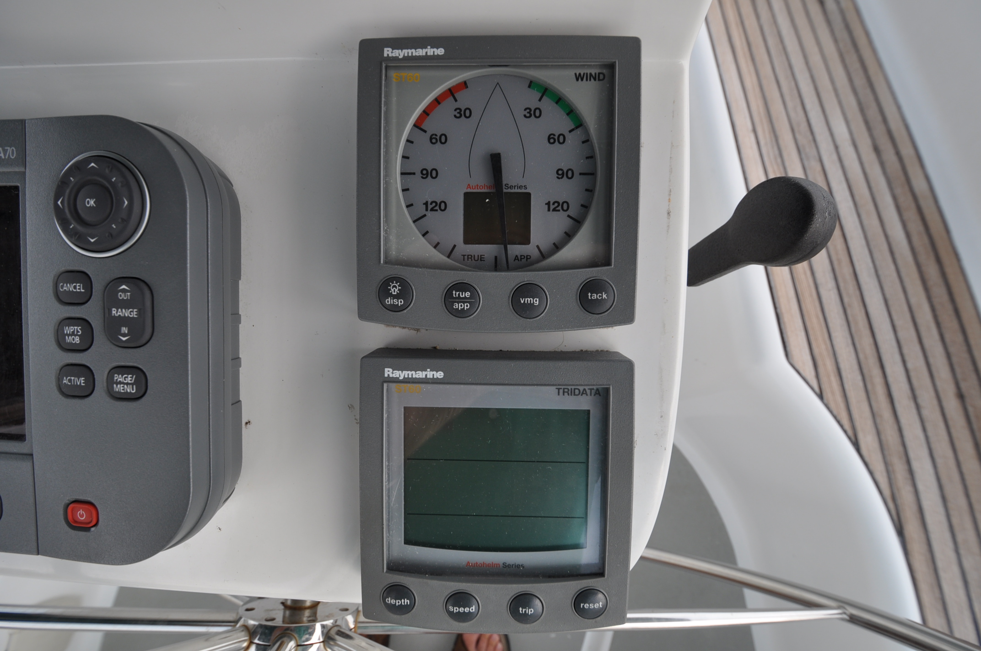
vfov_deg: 77.2
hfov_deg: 100.5
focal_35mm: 15
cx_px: 490
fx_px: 408
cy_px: 326
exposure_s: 1/160
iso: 200
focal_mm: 10
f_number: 6.3
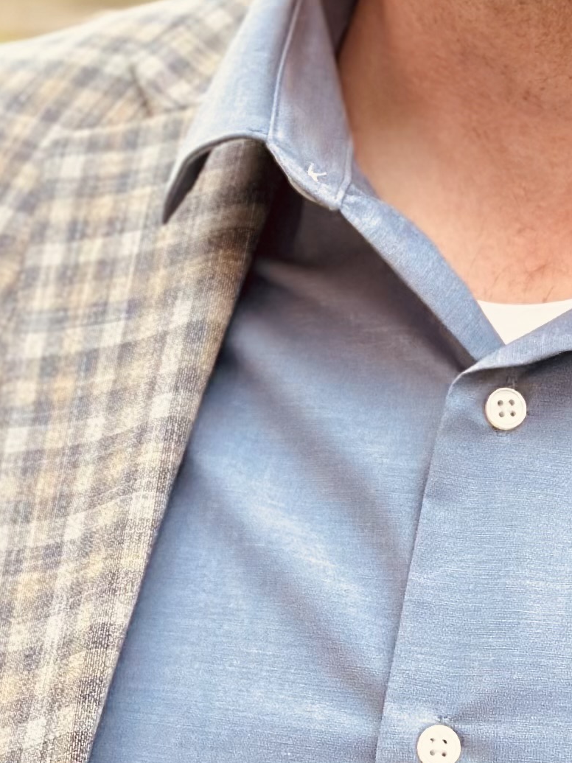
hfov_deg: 7.9
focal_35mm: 187
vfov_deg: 10.5
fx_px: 4121
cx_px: 559
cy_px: -18
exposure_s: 1/60
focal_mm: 6.86
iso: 125
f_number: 1.78
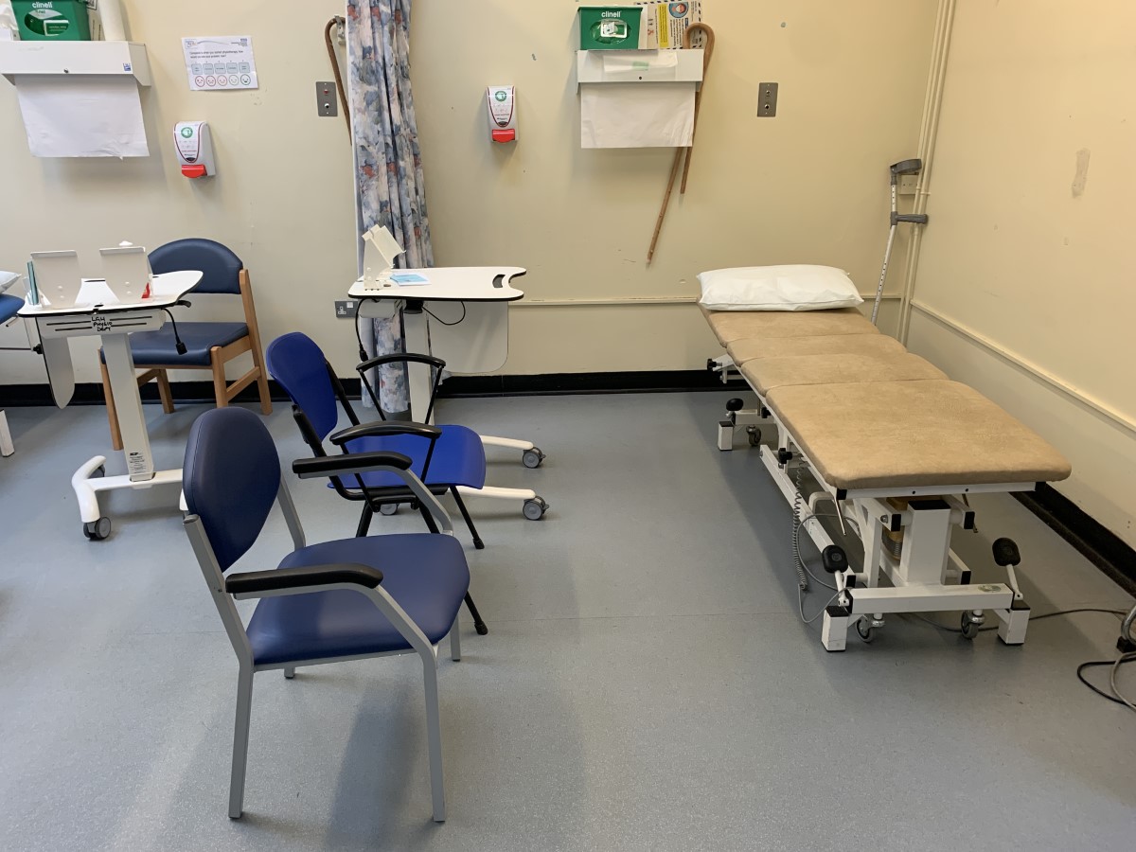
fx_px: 853
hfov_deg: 67.3
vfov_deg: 53.1
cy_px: 426
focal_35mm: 26
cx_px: 568
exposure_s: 1/50
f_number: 1.8
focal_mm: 4.25
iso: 64
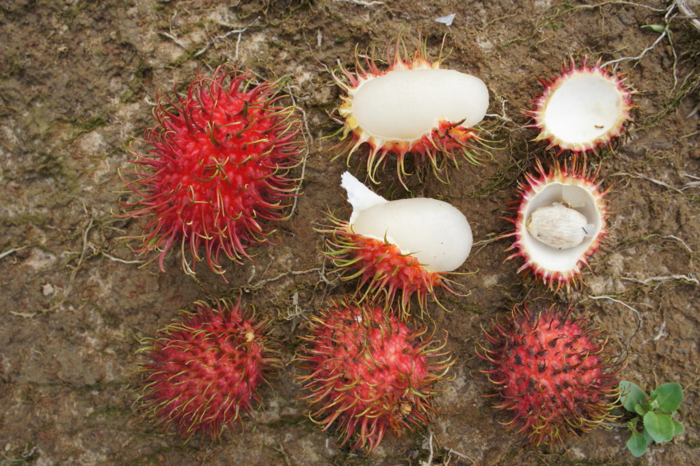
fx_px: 583
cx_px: 350
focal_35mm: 30
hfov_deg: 62.0
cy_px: 233
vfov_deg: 43.5
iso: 200
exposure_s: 1/125
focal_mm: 20
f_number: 7.1
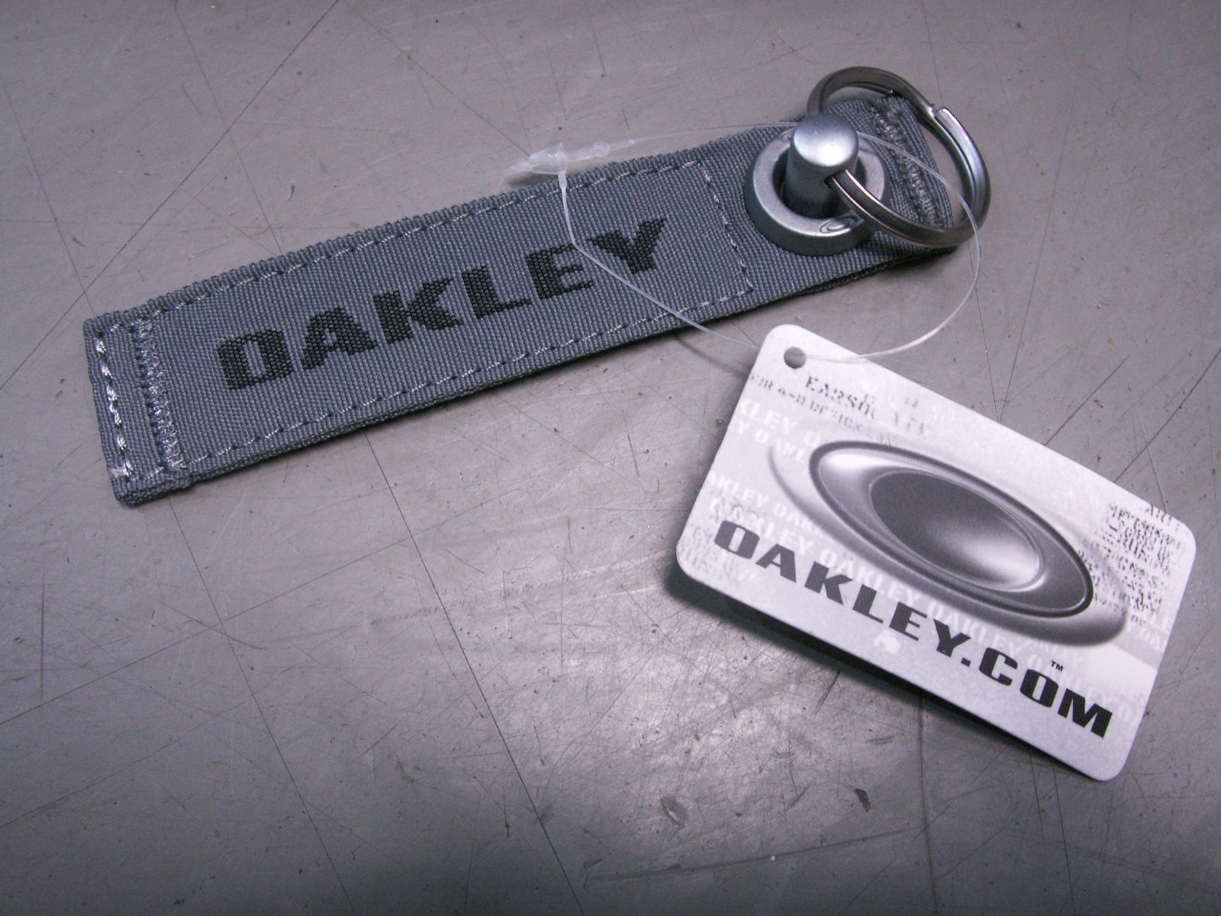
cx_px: 610
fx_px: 1305
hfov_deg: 50.1
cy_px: 458
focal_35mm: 37
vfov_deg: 38.7
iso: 160
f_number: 3.5
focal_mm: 7.7
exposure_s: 1/6
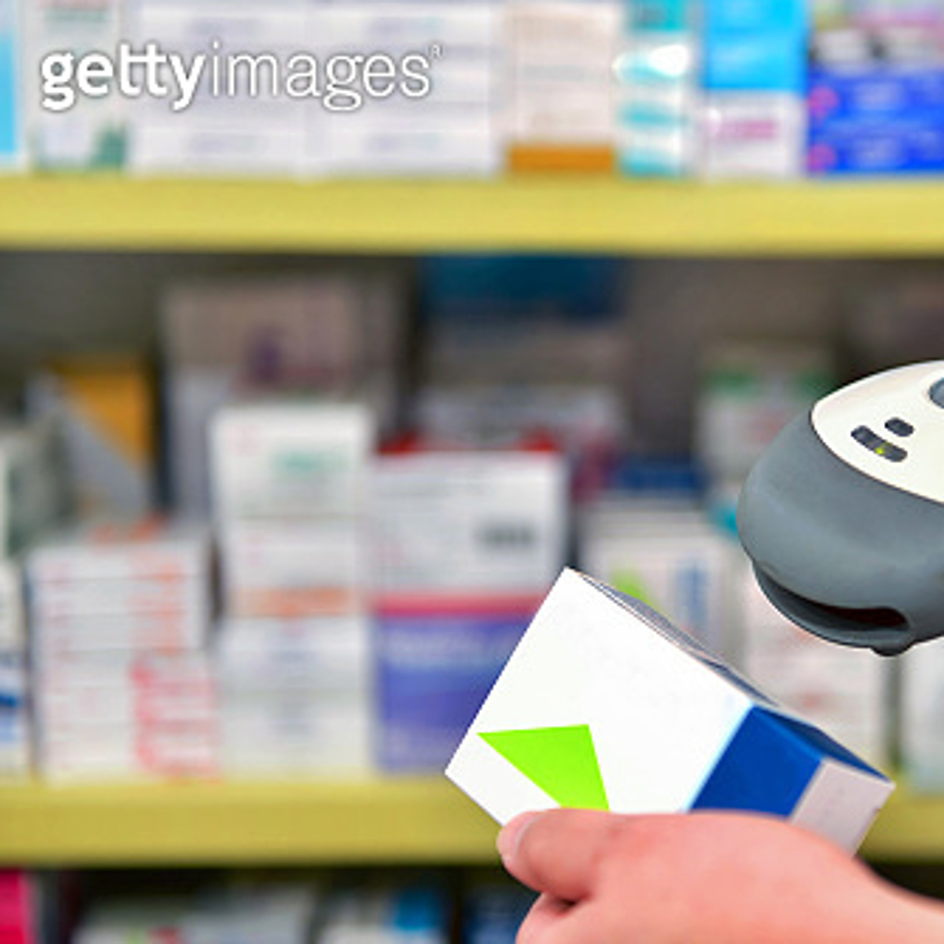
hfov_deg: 24.1
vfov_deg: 24.3
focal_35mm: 71
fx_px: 2191
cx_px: 712
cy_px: 475
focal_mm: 55
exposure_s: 1/250
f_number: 2.8
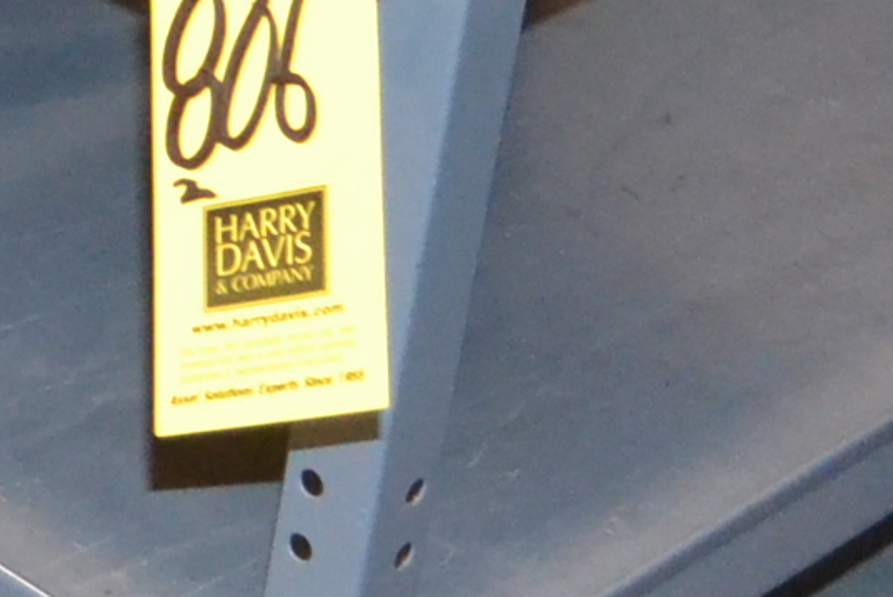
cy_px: -153
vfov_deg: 7.8
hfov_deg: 11.1
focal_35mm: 174
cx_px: -648
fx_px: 4318
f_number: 3.5
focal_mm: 18
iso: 2800
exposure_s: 1/60
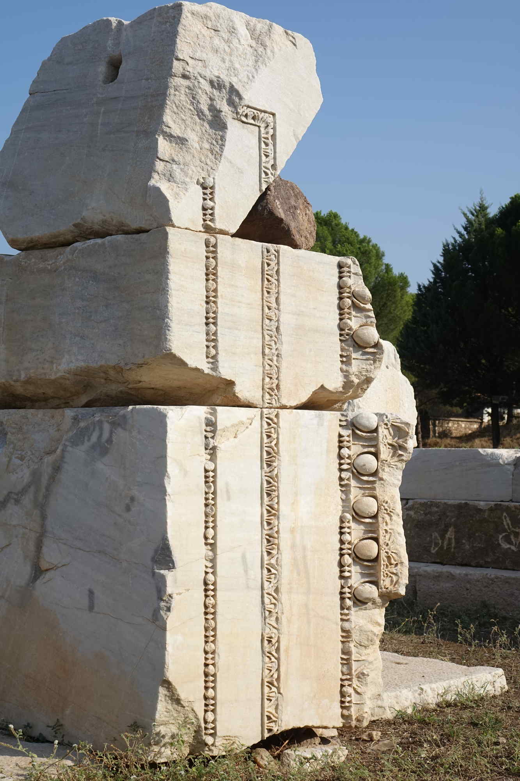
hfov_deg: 23.8
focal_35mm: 57
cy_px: 390
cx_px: 260
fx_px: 1235
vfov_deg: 35.1
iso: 125
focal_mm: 21.05
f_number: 4.5
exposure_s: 1/800
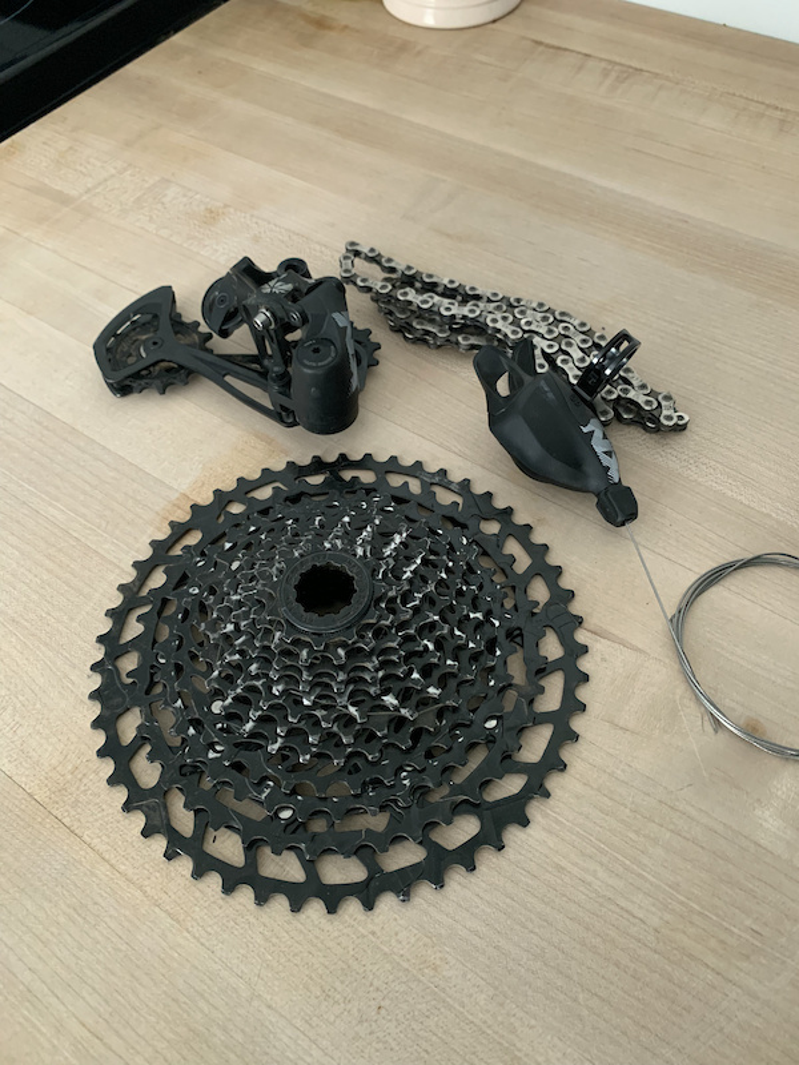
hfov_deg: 53.1
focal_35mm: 26
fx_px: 800
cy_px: 532
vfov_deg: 67.3
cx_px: 400
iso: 320
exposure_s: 1/60
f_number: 1.8
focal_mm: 4.25
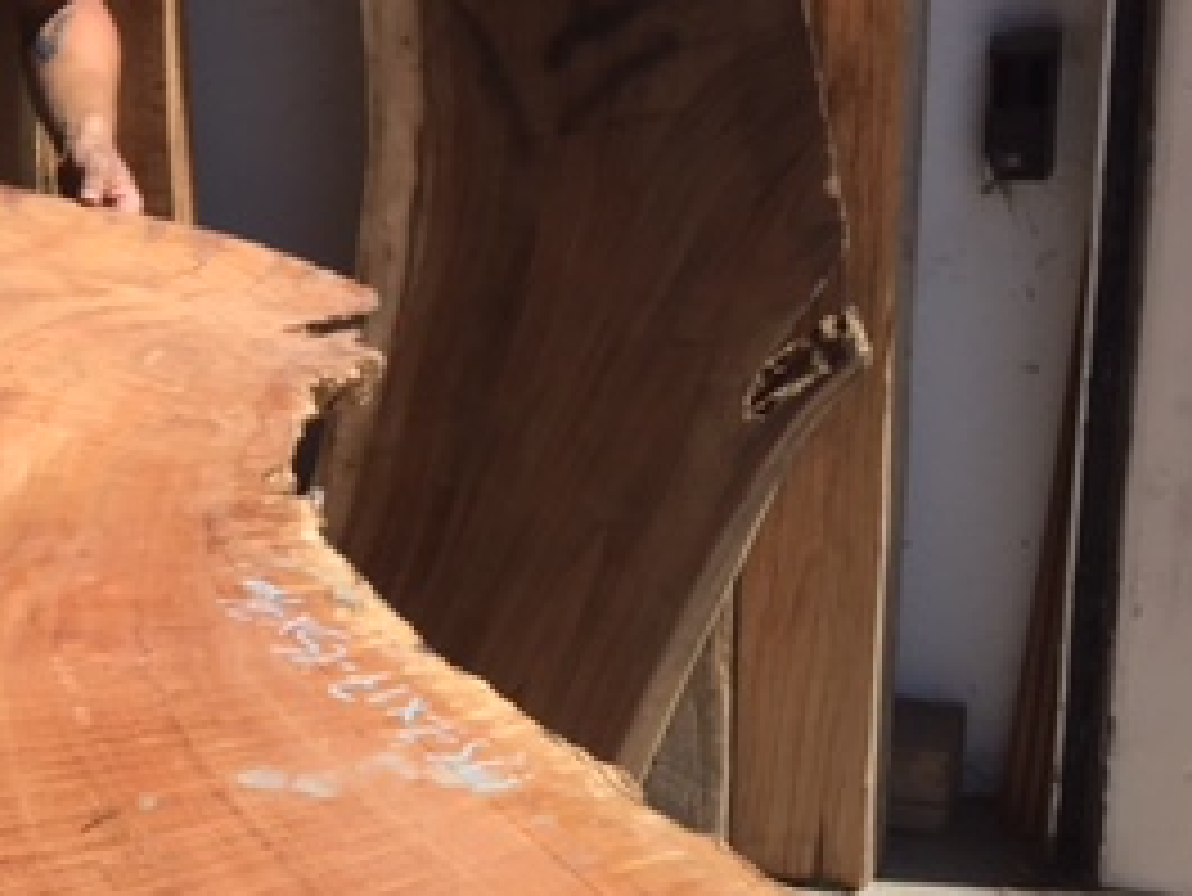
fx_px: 2412
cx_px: 283
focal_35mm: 70
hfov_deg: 27.3
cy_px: 1004
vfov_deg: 20.0
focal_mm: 4.15
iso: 32
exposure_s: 1/1647
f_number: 2.2
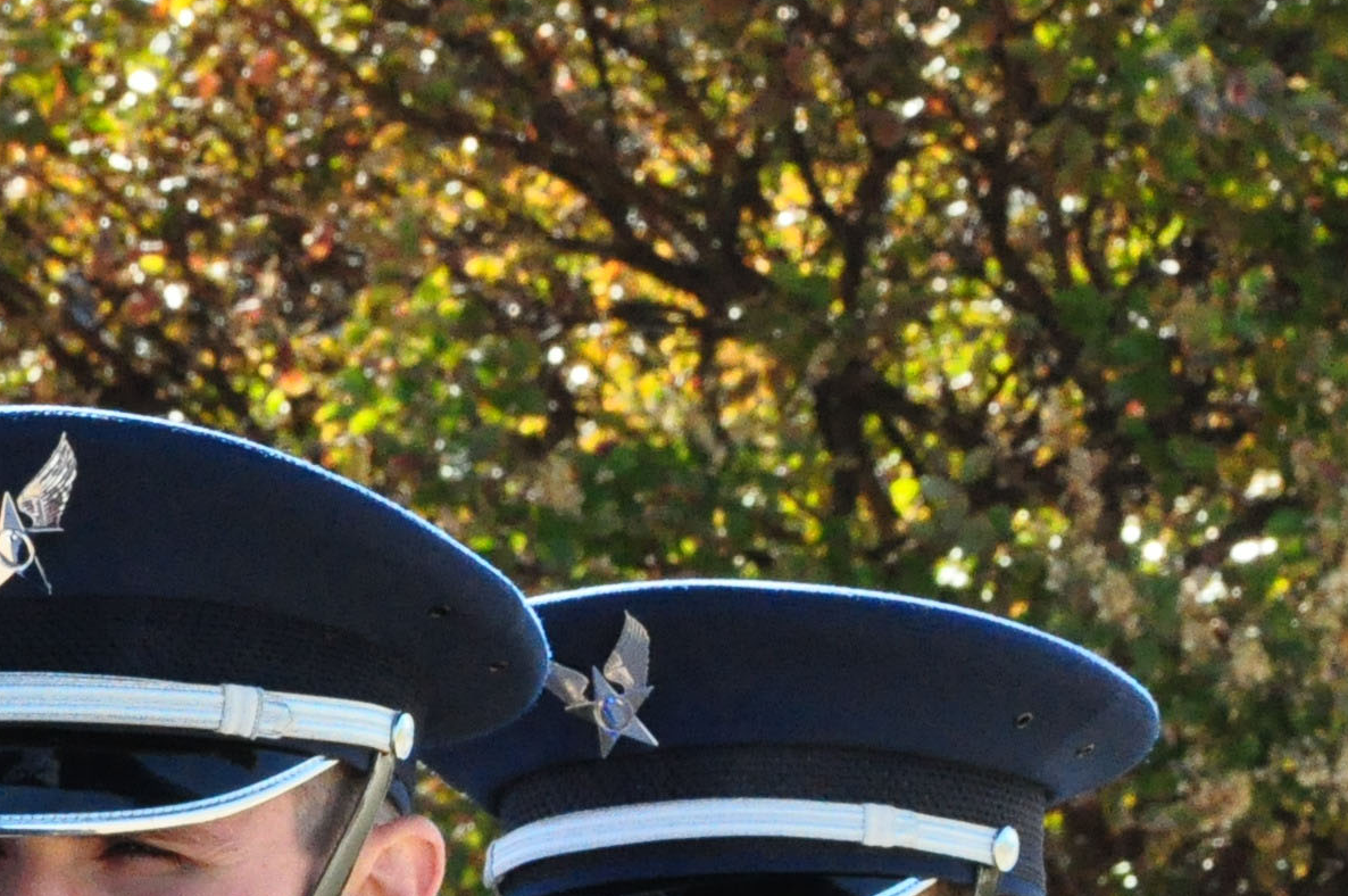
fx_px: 13390
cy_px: 1447
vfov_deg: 3.8
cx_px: -368
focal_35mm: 358
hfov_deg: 5.7
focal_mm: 66
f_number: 11
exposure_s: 1/640
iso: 2500
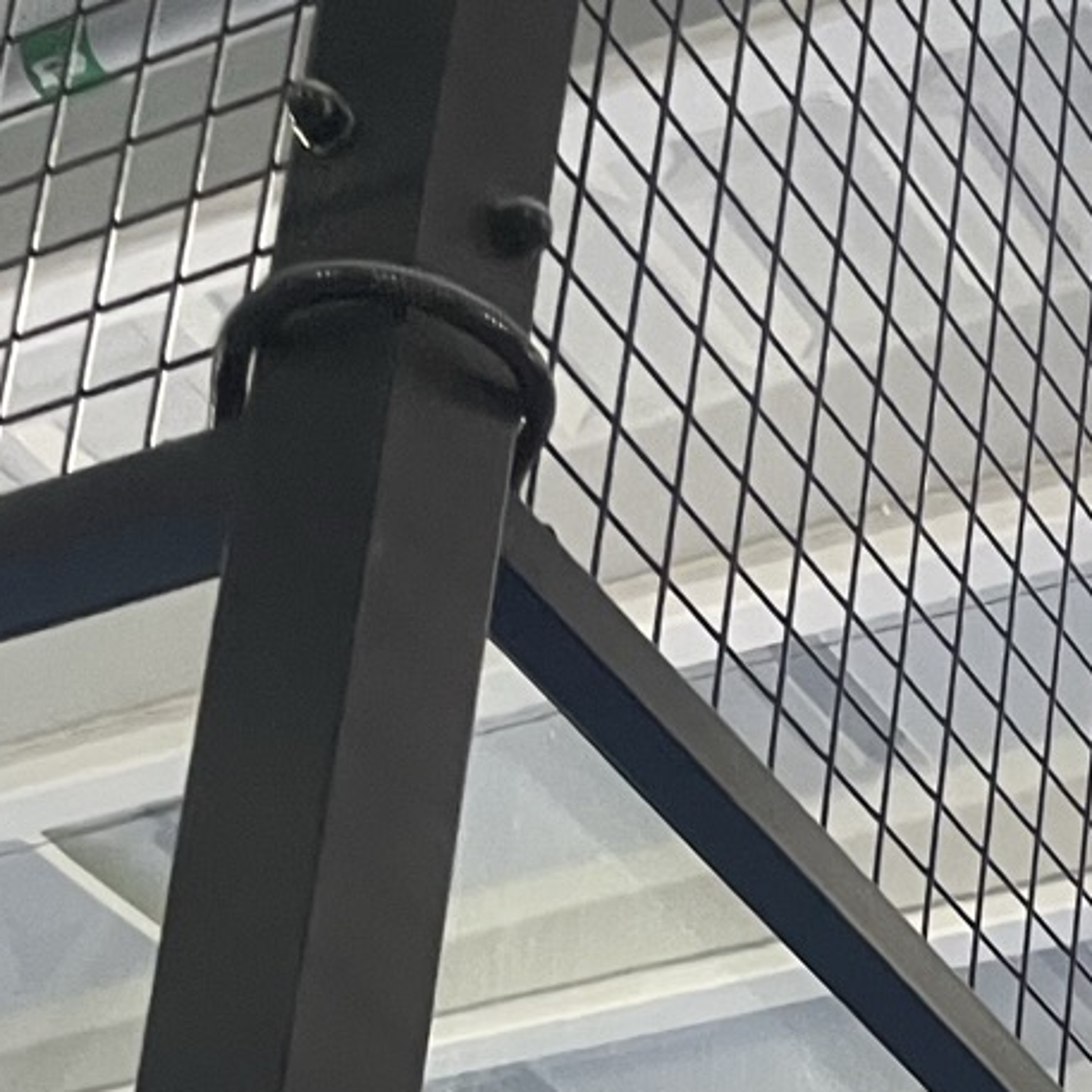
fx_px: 3676
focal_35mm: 103
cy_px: 2256
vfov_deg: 14.0
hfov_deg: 15.6
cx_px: 1613
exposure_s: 1/50
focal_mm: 4.2
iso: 100
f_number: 1.6
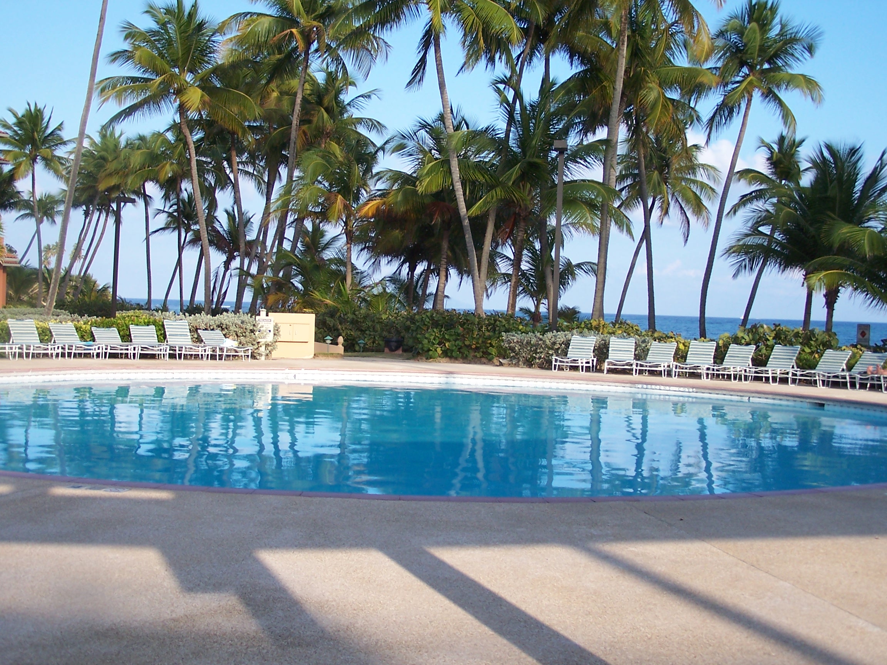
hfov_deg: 37.5
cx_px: 444
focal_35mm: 51
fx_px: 1307
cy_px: 332
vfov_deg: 28.6
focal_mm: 8.5
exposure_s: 1/500
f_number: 3.2
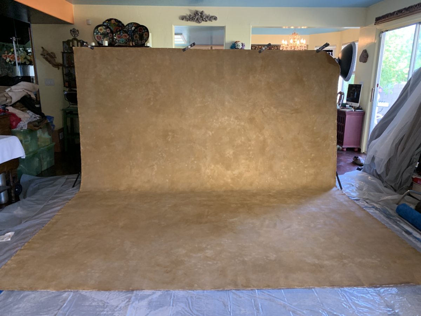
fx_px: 316
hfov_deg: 67.3
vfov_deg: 53.1
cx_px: 210
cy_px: 158
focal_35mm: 26
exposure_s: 1/60
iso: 320
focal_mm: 4.25
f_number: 1.8
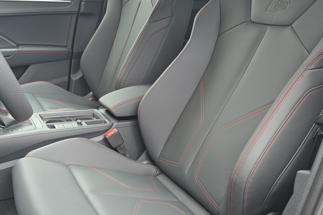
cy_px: 161
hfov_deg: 51.3
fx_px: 332
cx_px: 117
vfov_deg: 35.2
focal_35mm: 37
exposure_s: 1/180
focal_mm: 6.3
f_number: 1.7
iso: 64
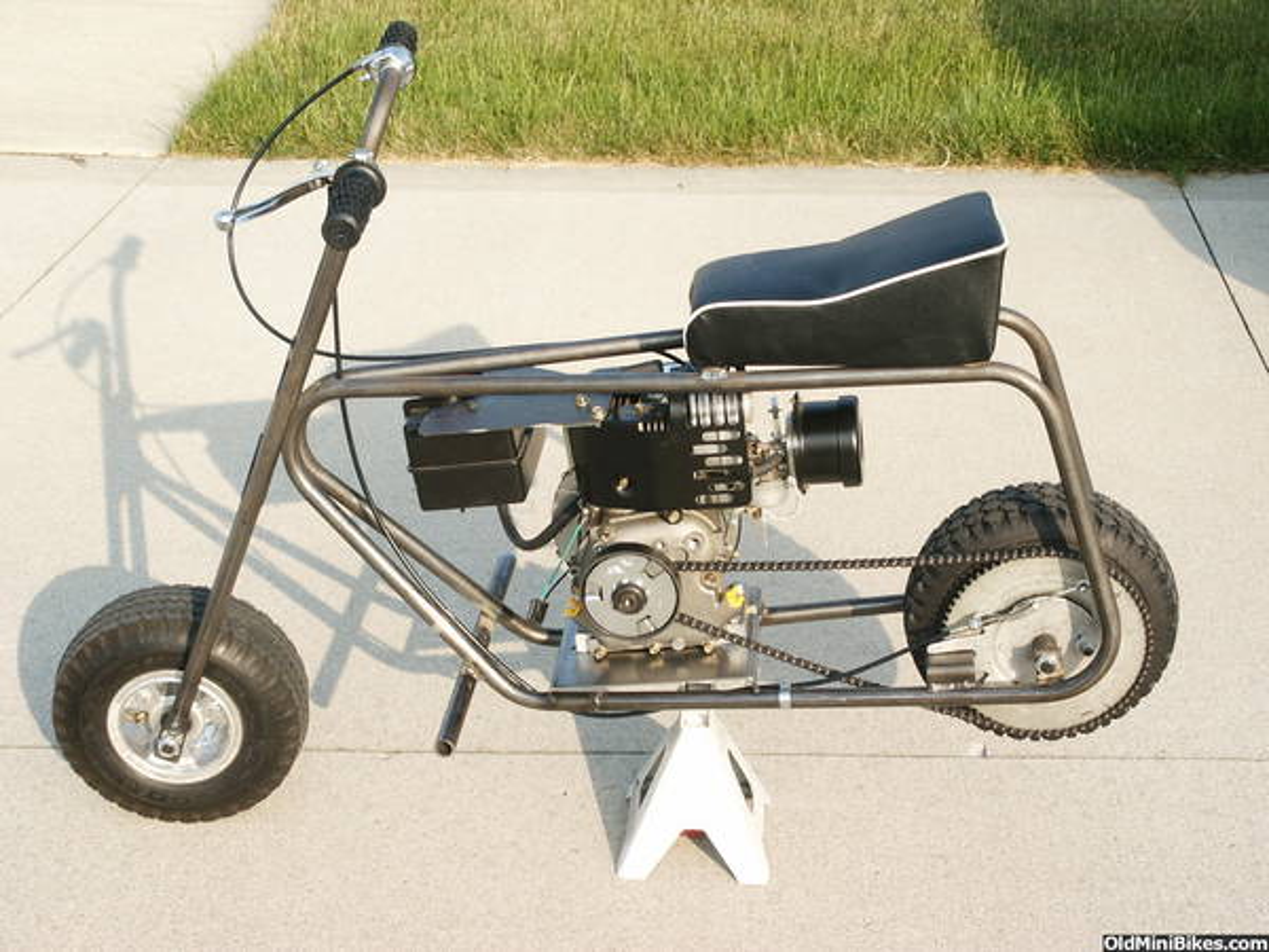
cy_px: 476
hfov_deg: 32.7
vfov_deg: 24.8
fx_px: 2163
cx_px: 634
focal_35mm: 59
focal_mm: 12.35
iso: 64
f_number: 8
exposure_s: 1/90
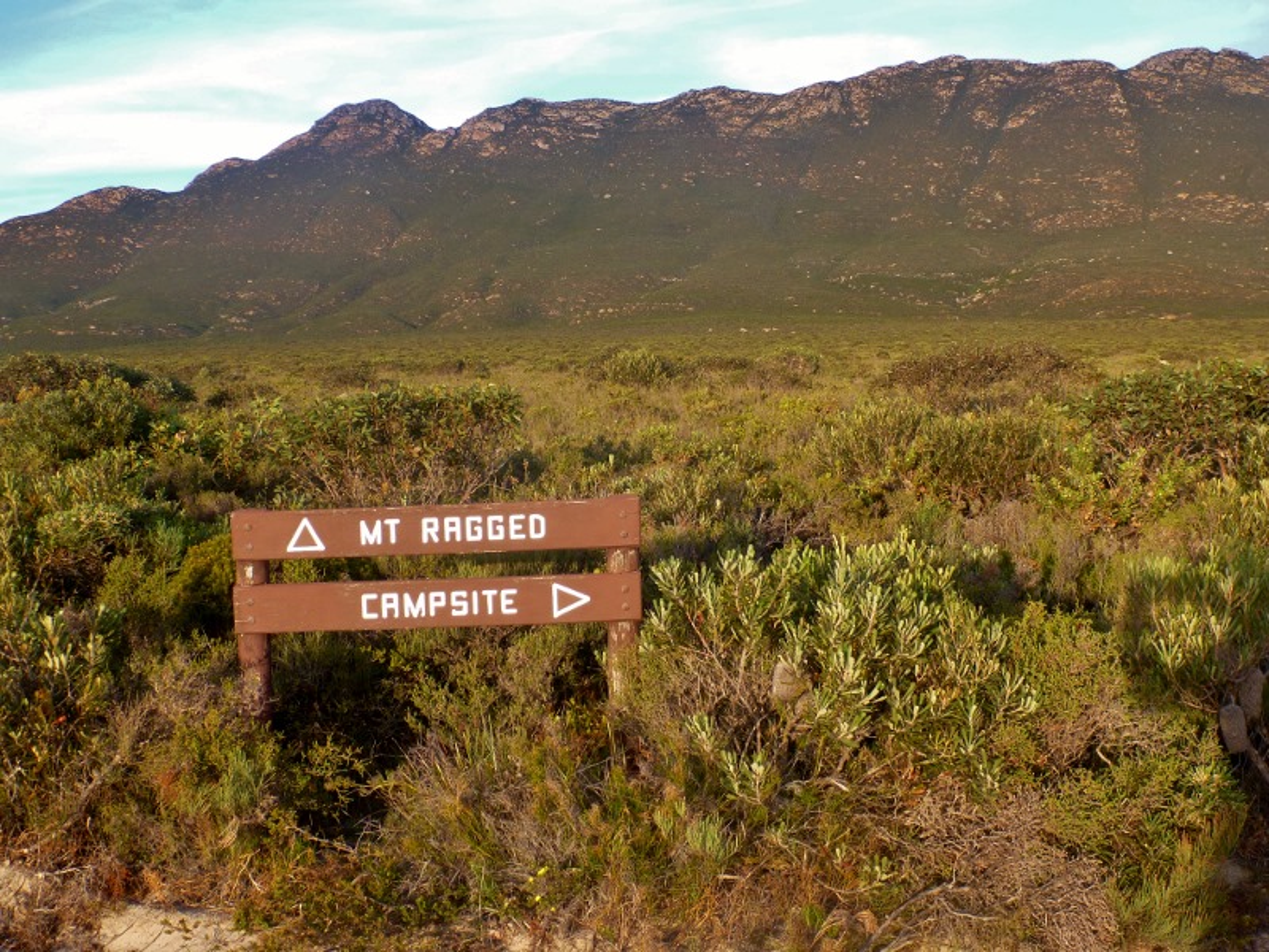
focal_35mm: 44
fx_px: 1613
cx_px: 634
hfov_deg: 42.9
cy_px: 476
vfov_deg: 32.9
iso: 100
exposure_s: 1/60
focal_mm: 7.8
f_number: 4.3
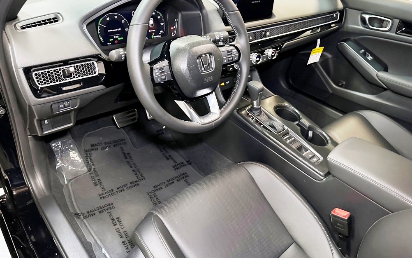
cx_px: 204
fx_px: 292
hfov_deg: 70.4
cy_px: 122
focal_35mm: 26
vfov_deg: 47.6
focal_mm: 6.86
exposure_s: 1/30
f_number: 1.78
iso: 1000
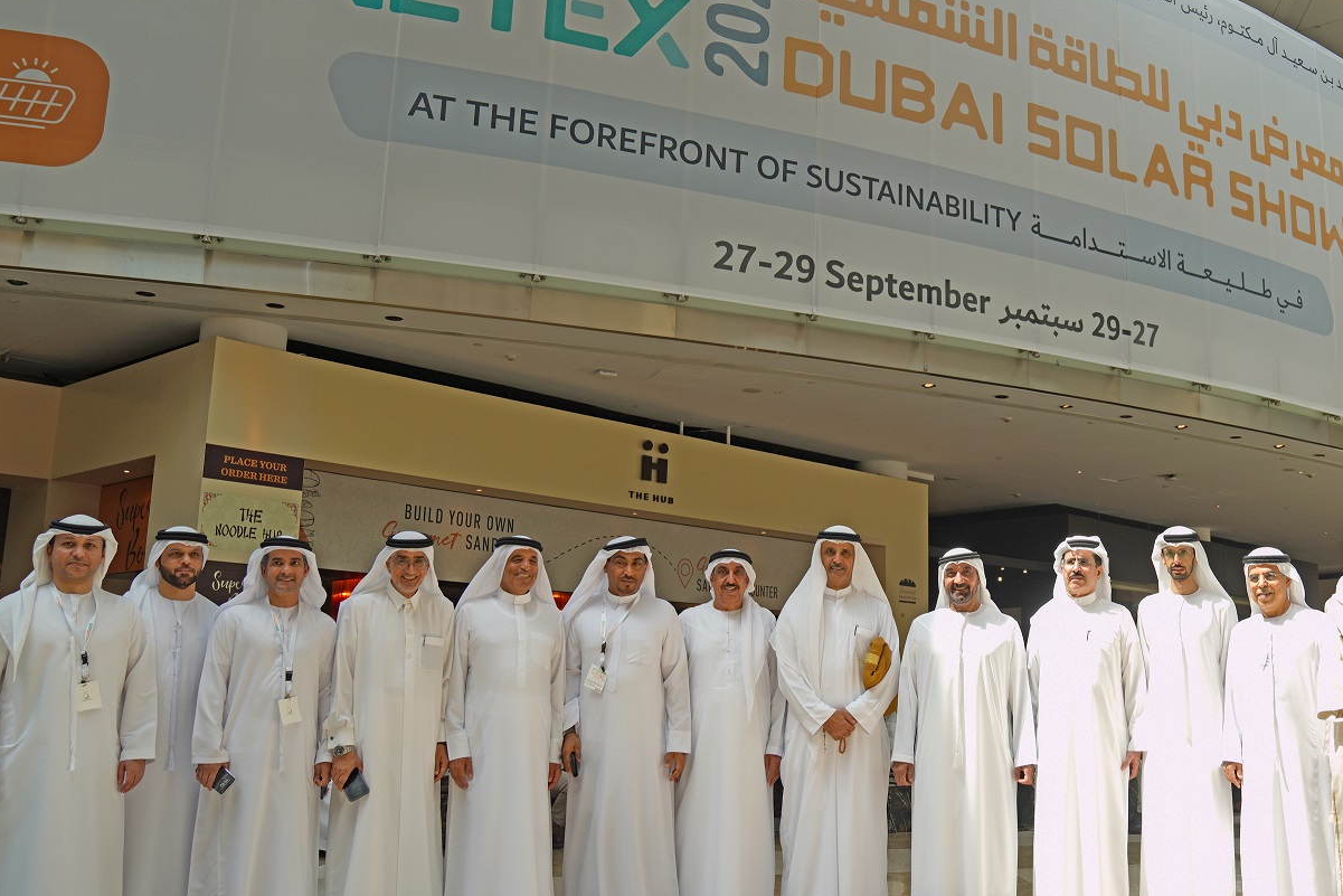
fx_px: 1418
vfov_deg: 35.0
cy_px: 409
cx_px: 994
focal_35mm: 38
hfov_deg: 48.9
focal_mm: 24
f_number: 3.5
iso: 80
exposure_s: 1/125
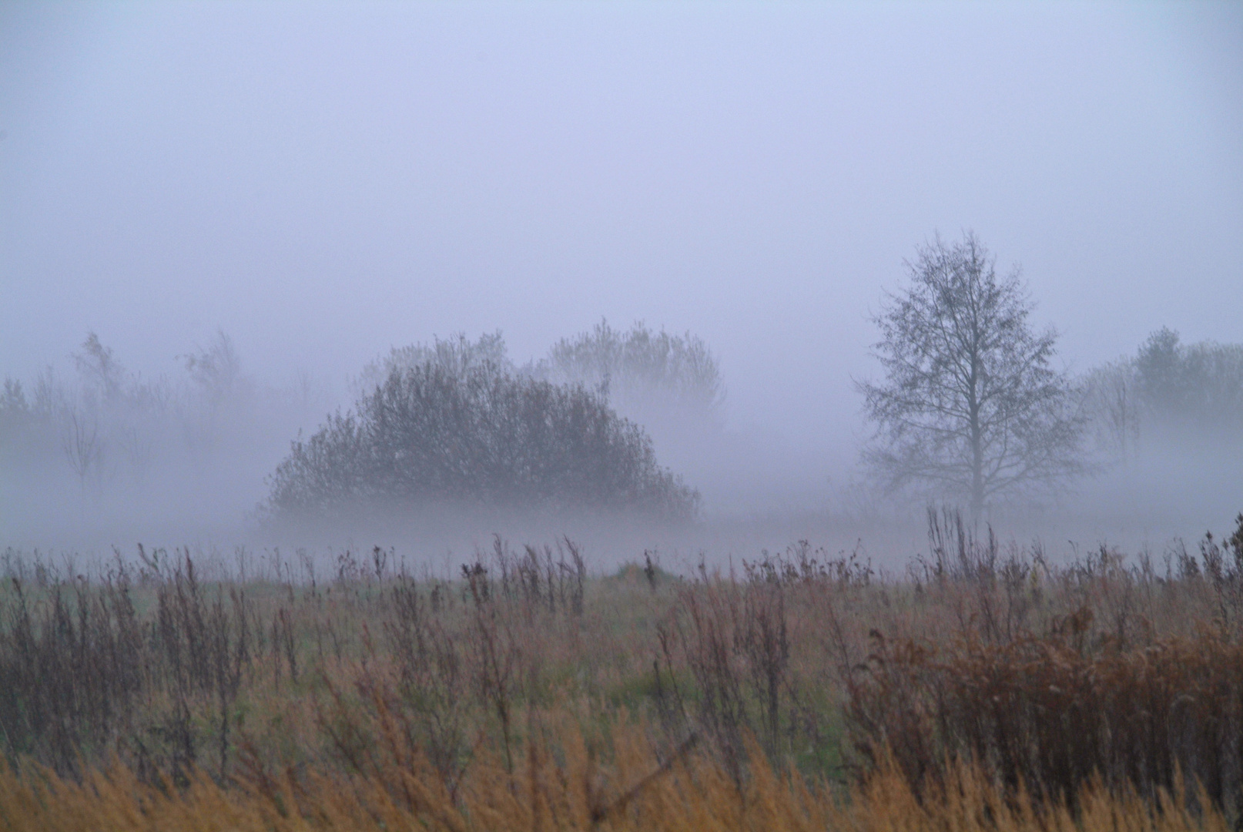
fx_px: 4666
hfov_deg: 15.2
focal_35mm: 135
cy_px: 416
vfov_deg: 10.2
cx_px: 622
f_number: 5.3
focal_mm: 90
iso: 200
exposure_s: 1/20
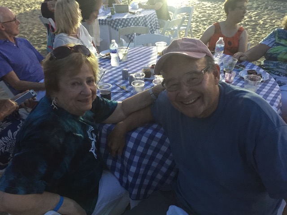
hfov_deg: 61.7
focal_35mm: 29
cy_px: 108
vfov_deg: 48.2
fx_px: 240
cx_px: 144
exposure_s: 1/4
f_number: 2.2
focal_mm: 4.15
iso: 160
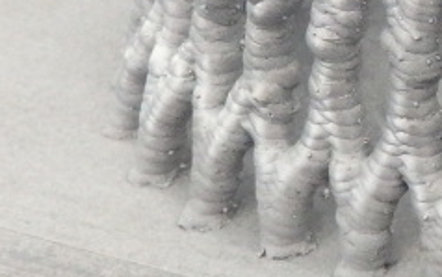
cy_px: 29
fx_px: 1675
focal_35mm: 139
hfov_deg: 13.0
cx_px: 890
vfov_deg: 9.4
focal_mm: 4.5
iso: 400
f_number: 3
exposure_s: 1/30
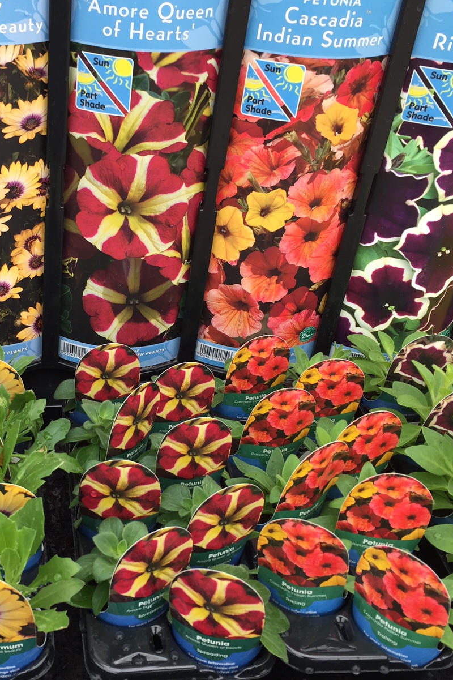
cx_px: 100
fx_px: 774
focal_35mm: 41
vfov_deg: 47.4
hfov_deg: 31.9
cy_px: 340
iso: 32
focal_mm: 4.15
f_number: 2.2
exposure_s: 1/100
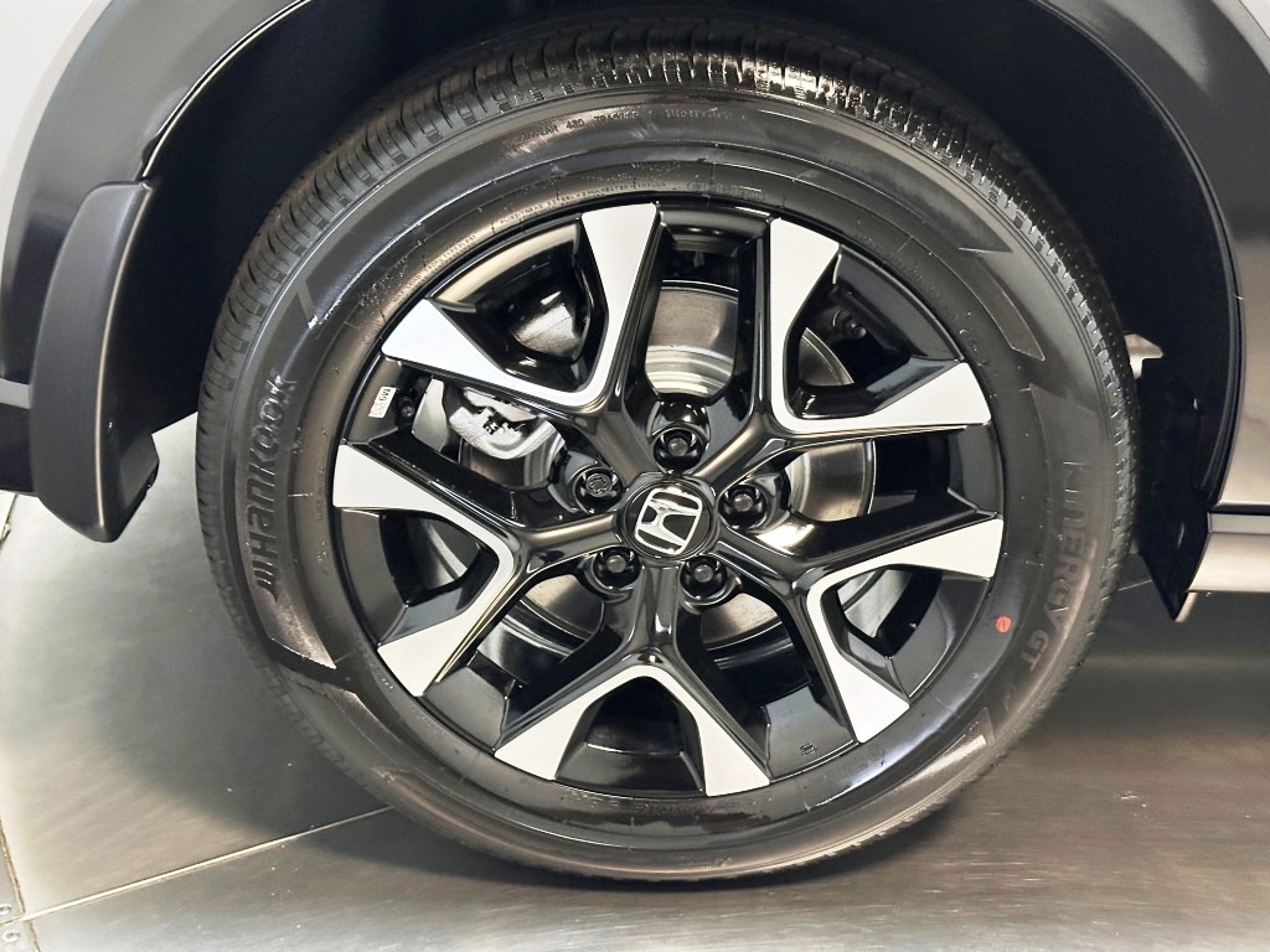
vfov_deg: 30.3
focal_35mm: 48
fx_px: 1761
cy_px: 476
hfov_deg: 39.7
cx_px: 635
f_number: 1.78
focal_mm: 6.86
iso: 640
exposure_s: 1/30
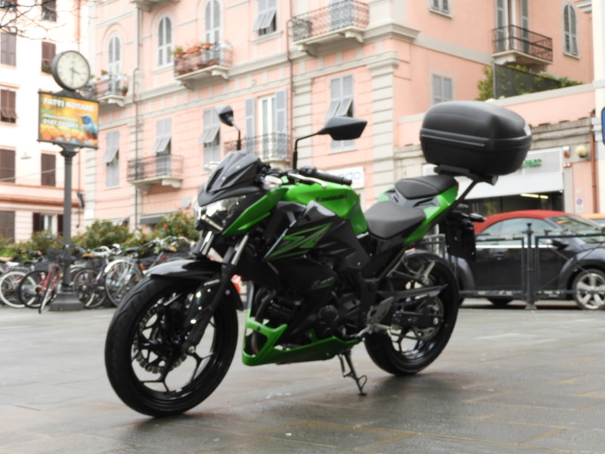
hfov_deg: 34.9
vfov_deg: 26.6
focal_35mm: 55
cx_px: 302
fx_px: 961
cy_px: 227
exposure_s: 1/100
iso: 100
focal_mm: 9.9
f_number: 4
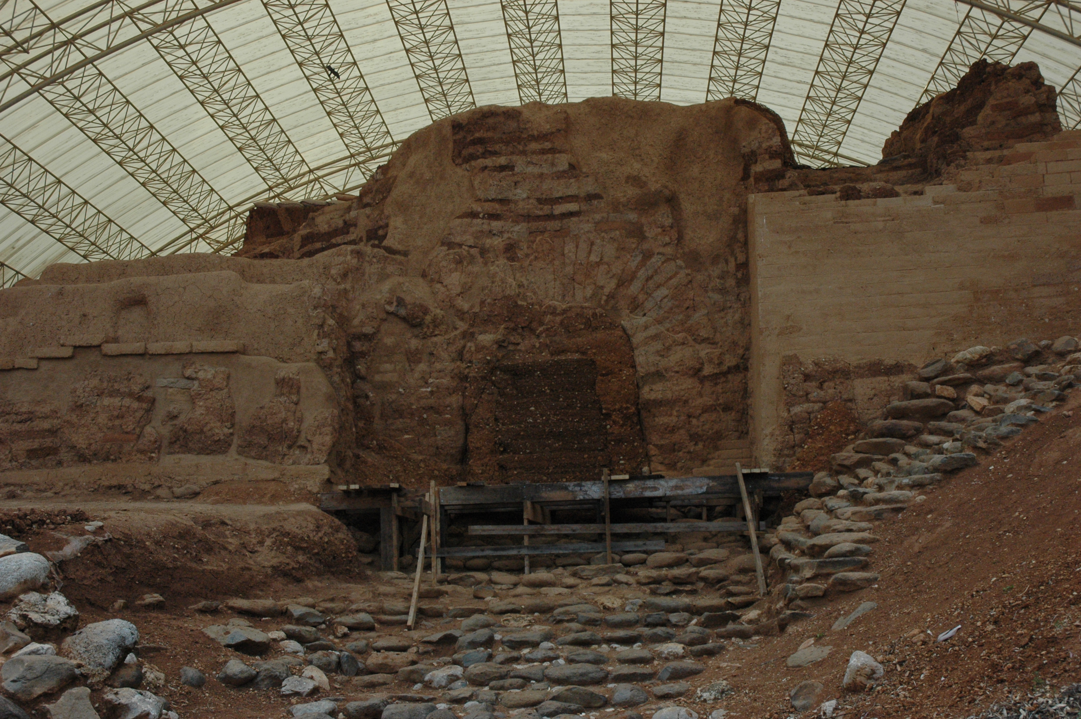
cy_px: 360
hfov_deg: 48.0
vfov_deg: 33.0
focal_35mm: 40
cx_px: 540
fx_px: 1215
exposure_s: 1/200
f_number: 7.1
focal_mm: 27
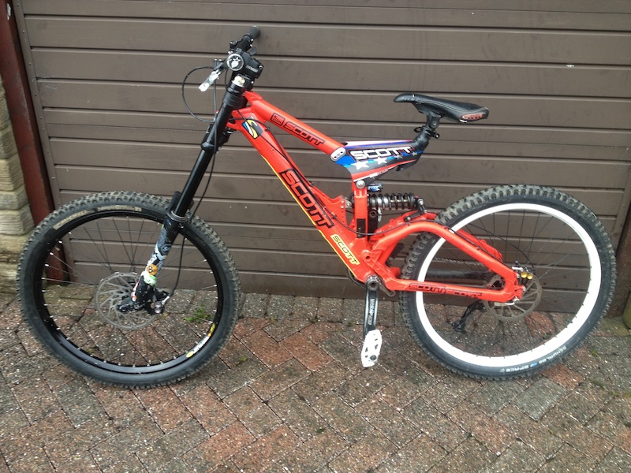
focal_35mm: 35
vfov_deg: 40.7
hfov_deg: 52.6
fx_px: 638
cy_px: 236
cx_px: 316
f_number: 2.4
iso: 50
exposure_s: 1/30
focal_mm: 4.28
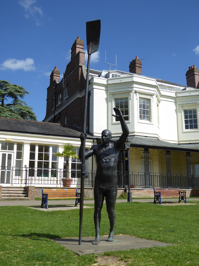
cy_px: 133
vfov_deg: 50.1
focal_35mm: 37
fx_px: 284
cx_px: 100
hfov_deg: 38.7
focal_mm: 6.7
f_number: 3.7
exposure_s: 1/1000
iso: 100
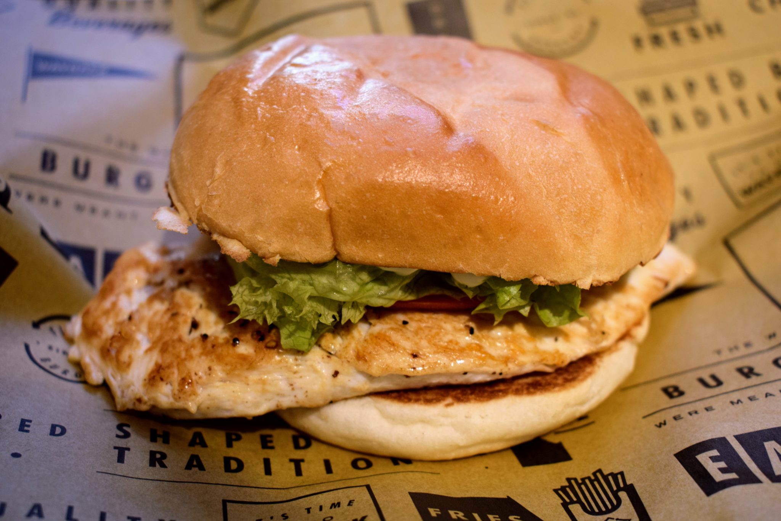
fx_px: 1009
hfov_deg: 42.3
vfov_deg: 28.9
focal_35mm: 46
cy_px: 260
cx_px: 390
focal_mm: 31
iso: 500
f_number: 4.2
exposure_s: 1/60
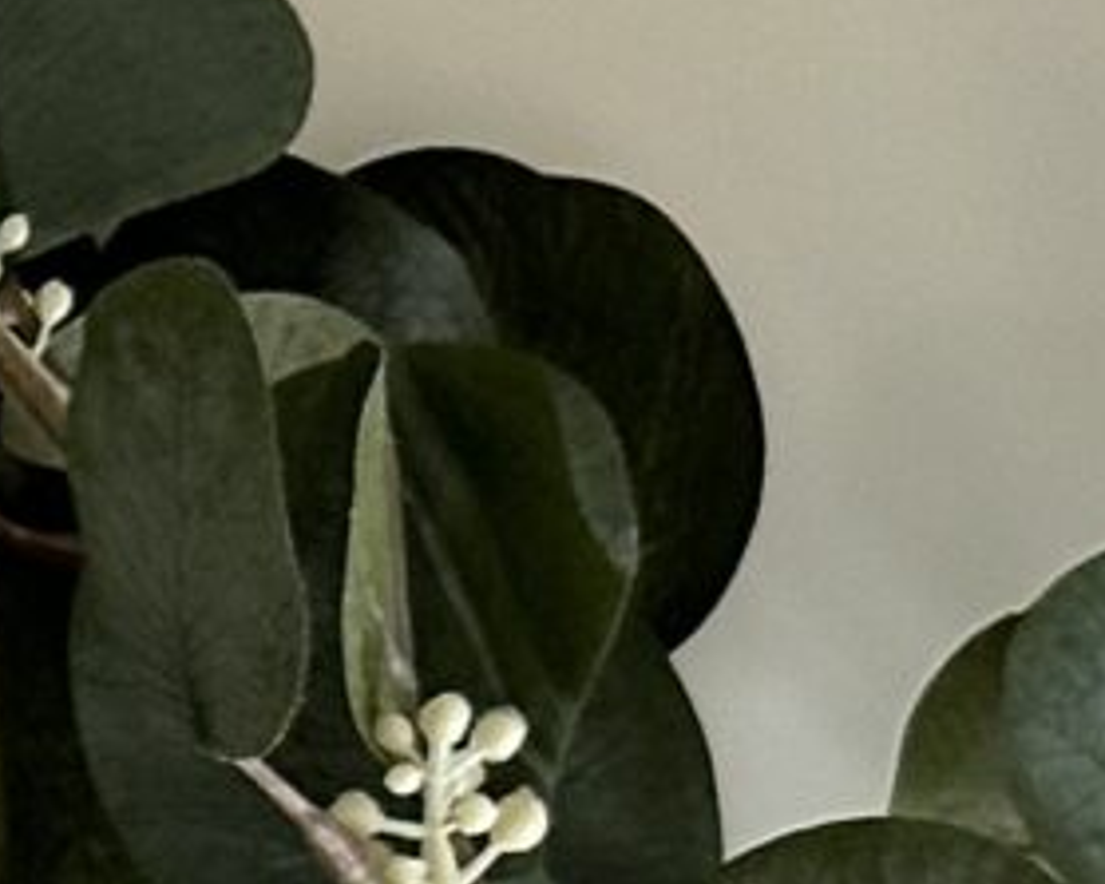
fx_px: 11246
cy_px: 2664
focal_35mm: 344
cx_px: -2848
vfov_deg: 4.3
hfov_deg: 5.2
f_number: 1.78
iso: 80
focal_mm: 6.86
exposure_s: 1/121
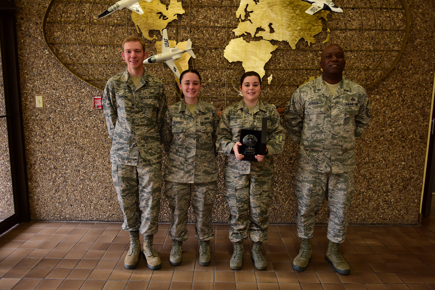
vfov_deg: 45.0
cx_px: 218
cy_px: 145
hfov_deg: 63.6
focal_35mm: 29
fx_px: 351
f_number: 3.2
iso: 800
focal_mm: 29
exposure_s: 1/60
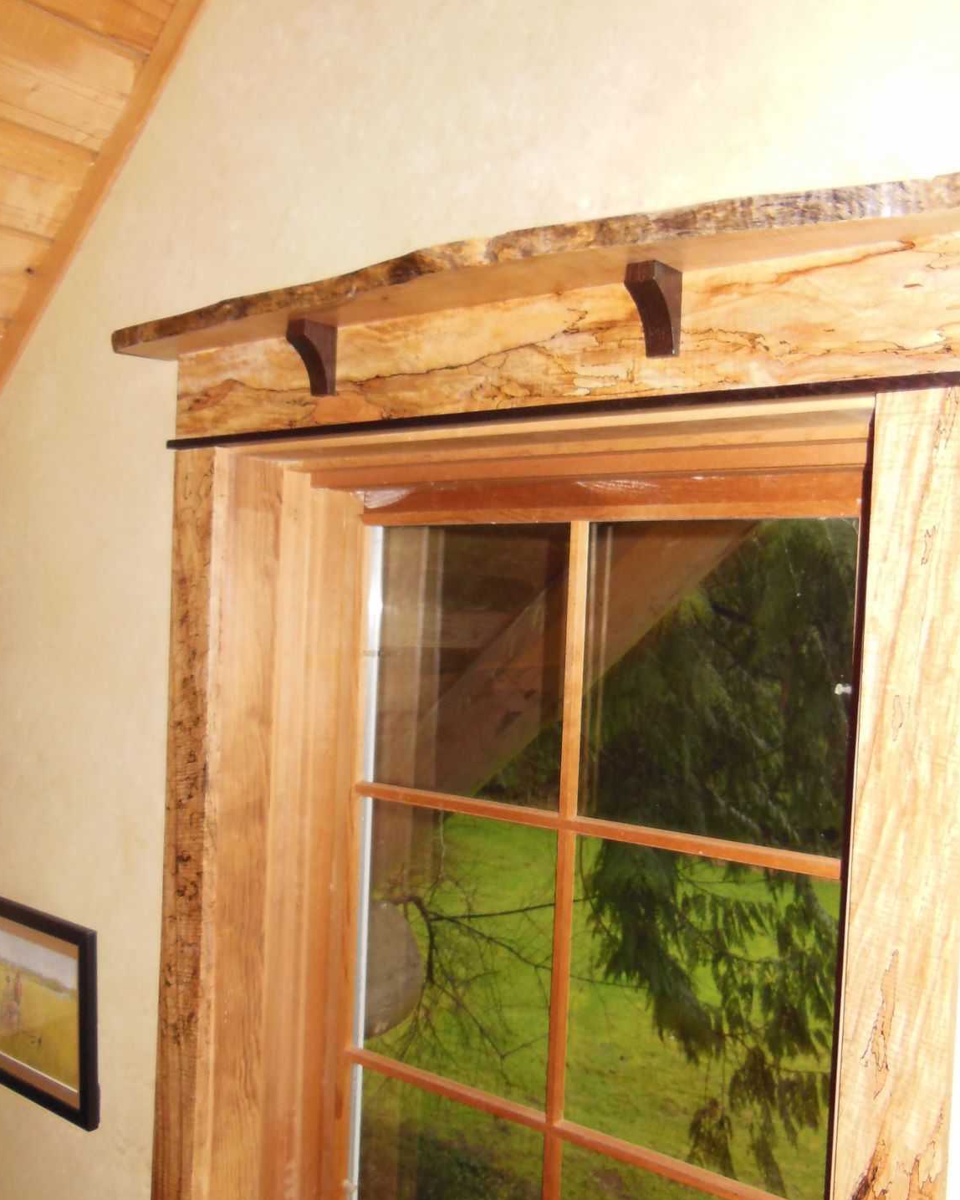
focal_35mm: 34
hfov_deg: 43.3
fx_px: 1208
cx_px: 523
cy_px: 648
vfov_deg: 52.8
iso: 320
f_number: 3.5
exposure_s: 1/25
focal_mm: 4.5
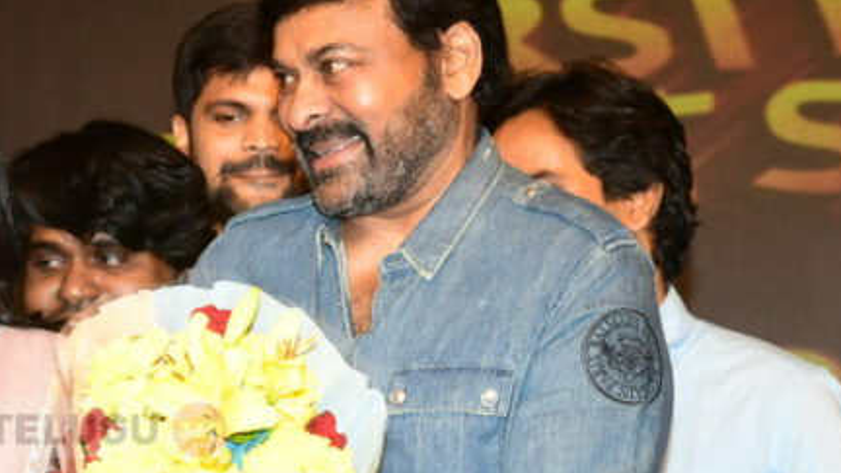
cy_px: 427
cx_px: 107
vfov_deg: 4.4
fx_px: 6088
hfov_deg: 7.9
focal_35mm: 273
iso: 640
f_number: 6.3
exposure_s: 1/125
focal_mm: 110
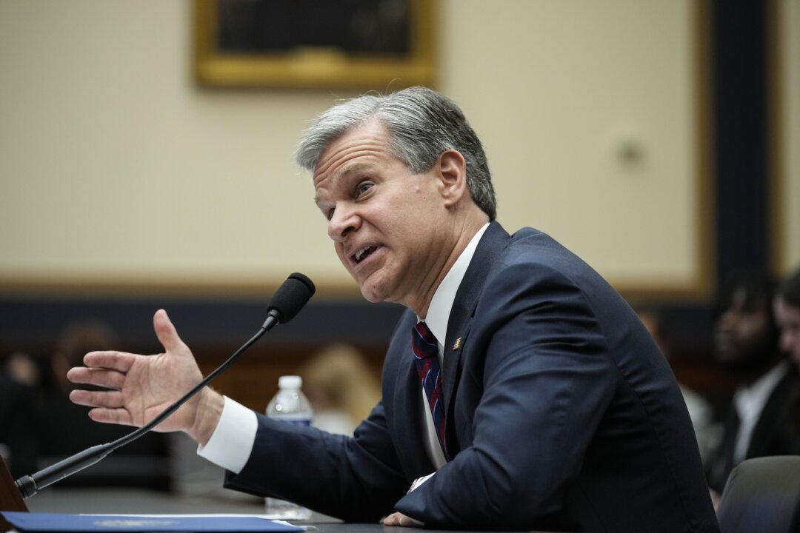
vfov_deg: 9.7
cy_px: 266
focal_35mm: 141
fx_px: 3133
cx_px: 400
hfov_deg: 14.6
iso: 2500
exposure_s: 1/640
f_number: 2.8
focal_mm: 141
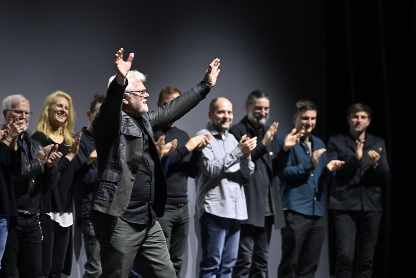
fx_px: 2311
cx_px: 208
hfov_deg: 10.3
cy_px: 139
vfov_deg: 6.9
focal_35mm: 200
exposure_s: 1/160
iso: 2000
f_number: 4.5
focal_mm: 200
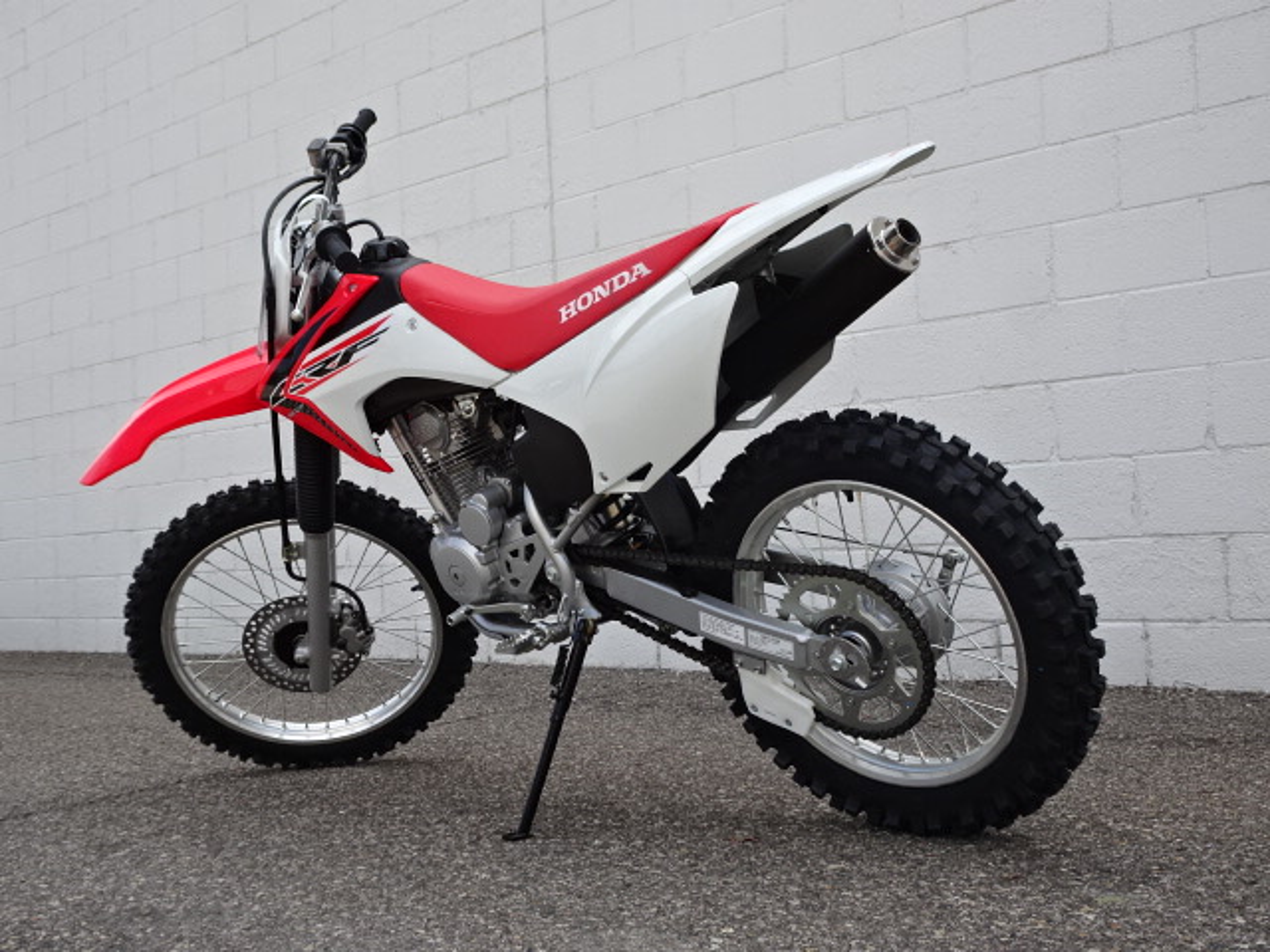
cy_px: 476
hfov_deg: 46.8
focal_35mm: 40
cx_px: 635
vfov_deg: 36.0
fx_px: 1468
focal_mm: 6.8
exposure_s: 1/400
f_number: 4
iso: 80
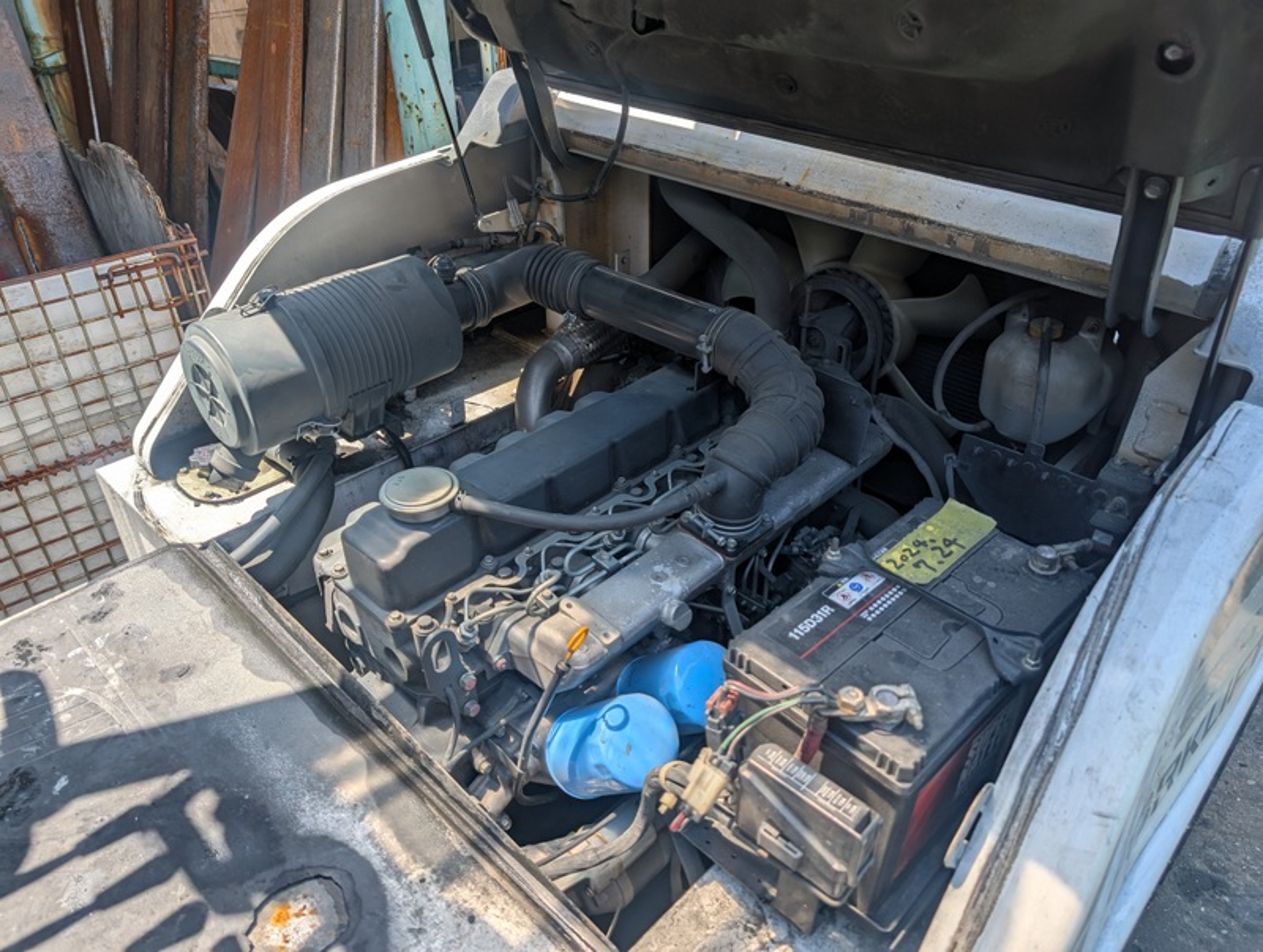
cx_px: 632
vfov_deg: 57.0
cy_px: 476
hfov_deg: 71.5
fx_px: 877
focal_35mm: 24
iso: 24
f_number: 1.68
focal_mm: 6.9
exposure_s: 1/579
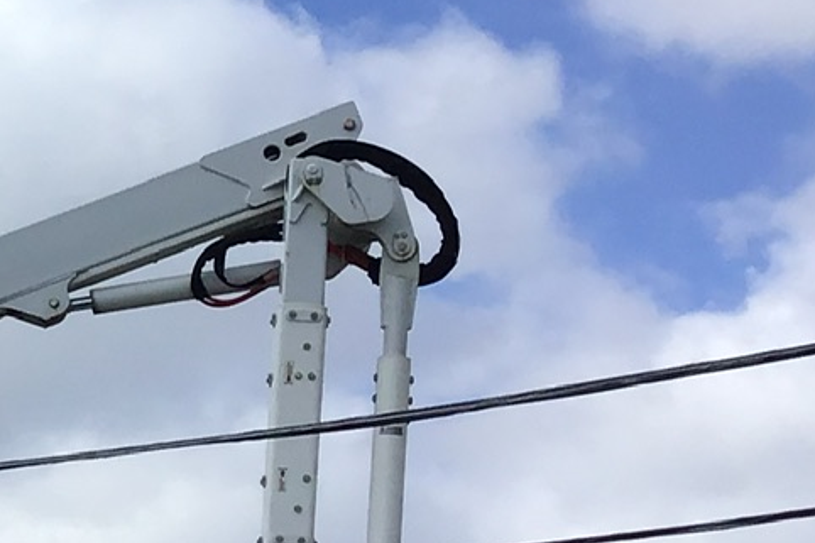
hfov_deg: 13.6
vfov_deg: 10.0
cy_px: 469
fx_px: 3100
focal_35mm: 137
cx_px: -582
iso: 25
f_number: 2.4
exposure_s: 1/2398
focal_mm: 3.3
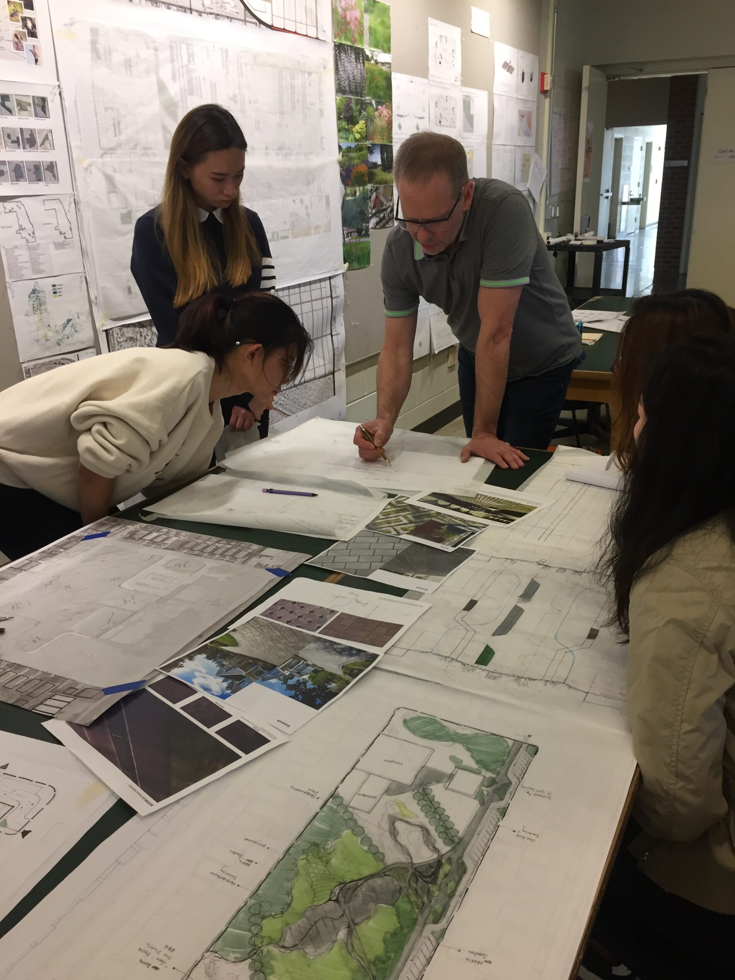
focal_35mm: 29
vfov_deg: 61.7
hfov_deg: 48.2
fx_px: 821
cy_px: 490
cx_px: 368
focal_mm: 4.15
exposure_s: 1/40
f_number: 2.2
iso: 32
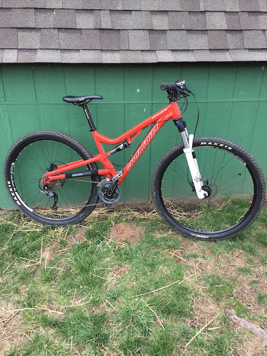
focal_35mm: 29
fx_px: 298
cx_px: 134
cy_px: 178
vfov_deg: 61.7
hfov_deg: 48.2
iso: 32
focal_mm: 4.15
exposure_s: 1/425
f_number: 2.2
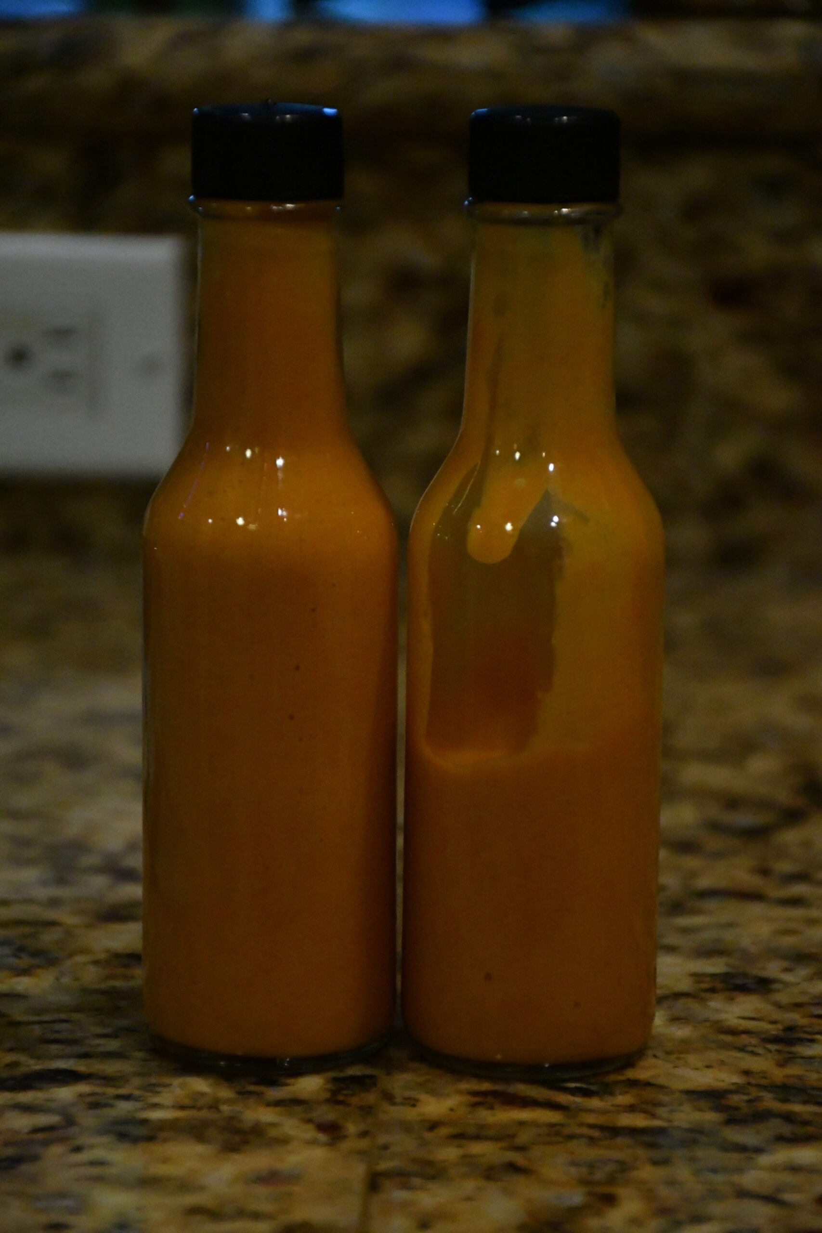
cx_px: 411
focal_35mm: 135
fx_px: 4623
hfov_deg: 10.2
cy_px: 616
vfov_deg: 15.2
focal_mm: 90
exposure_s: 1/400
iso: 10000
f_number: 5.3
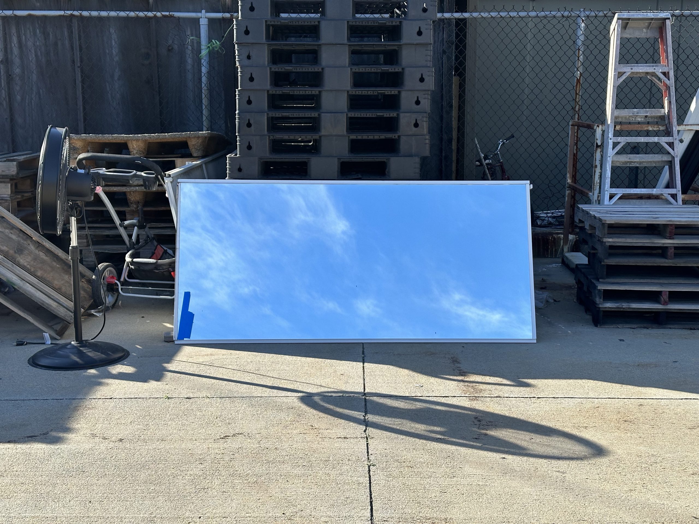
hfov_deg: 39.7
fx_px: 969
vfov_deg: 30.3
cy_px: 262
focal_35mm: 48
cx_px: 350
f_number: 1.78
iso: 64
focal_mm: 6.86
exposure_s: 1/1815
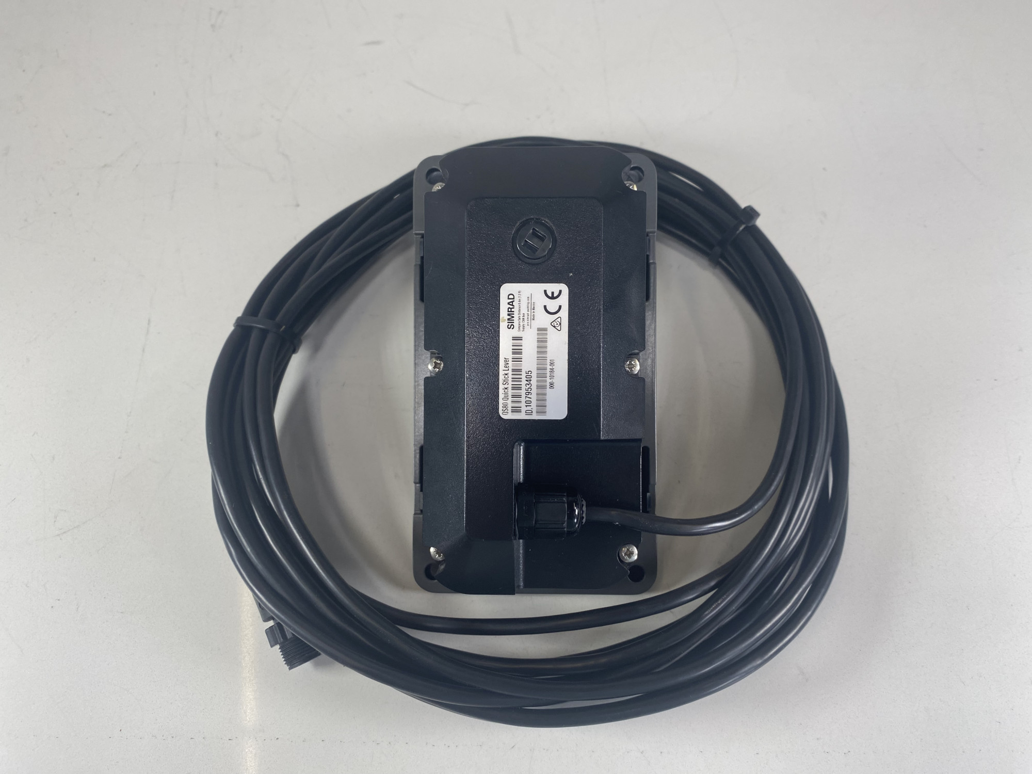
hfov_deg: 67.3
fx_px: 775
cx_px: 516
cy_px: 387
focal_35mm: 26
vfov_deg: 53.1
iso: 32
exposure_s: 1/252
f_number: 1.8
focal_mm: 4.25
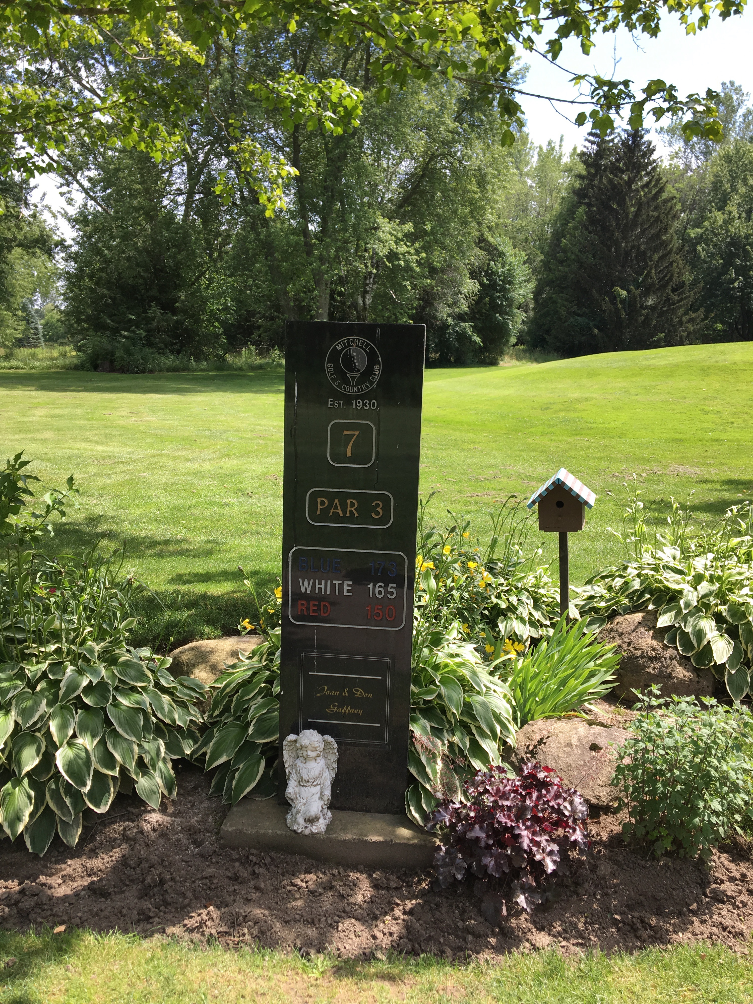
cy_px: 502
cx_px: 376
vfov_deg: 61.7
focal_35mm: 29
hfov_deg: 48.2
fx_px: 841
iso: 25
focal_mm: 4.15
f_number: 2.2
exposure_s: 1/561
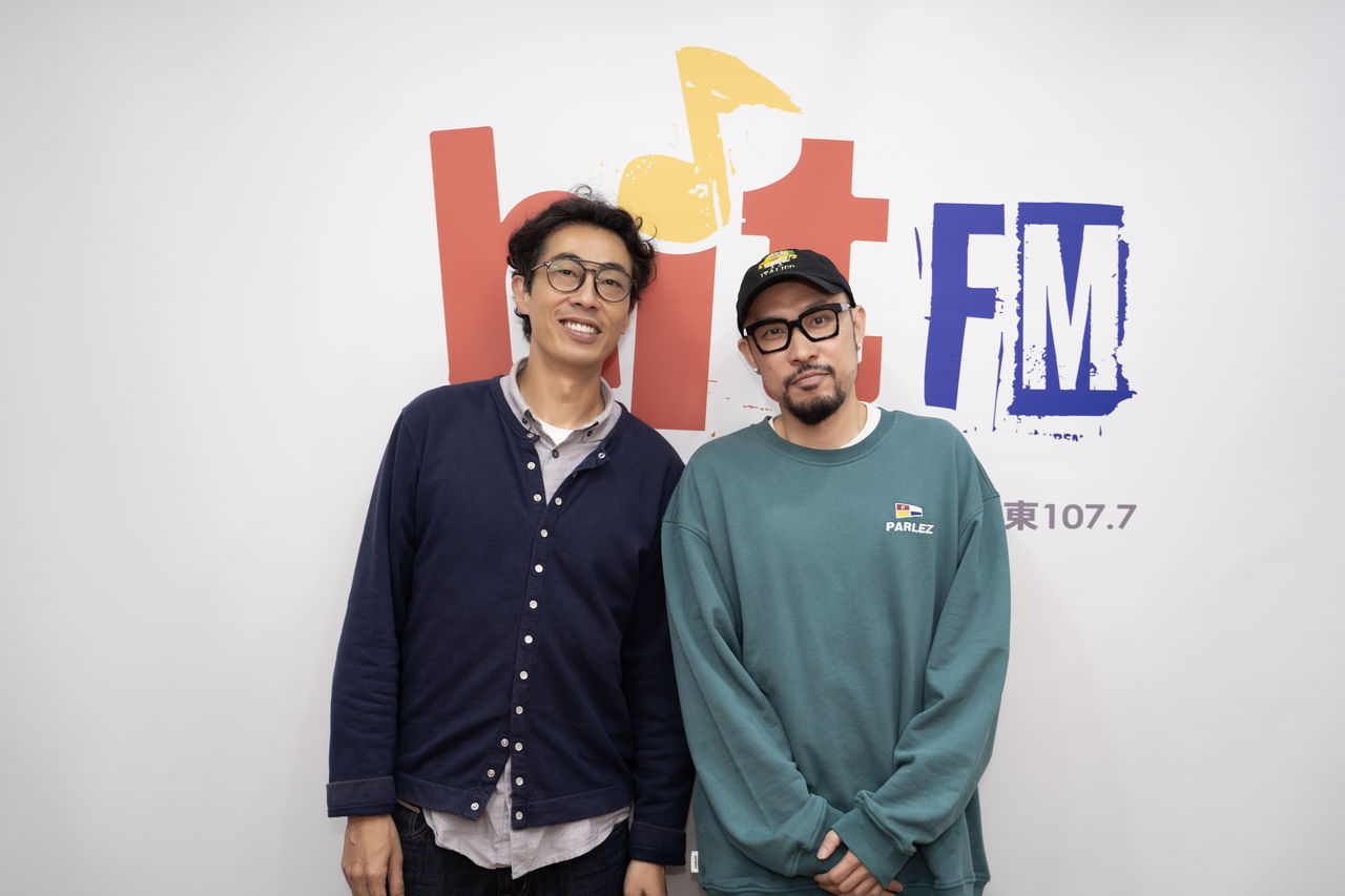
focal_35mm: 35
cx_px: 672
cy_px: 448
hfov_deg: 54.4
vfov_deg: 37.8
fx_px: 1307
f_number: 2.8
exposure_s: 1/125
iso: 640
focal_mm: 35
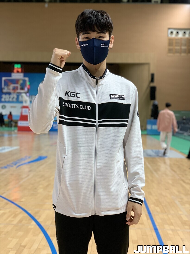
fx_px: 380
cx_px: 95
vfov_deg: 36.8
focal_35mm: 52
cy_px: 127
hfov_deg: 28.0
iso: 100
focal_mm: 6
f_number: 2.4
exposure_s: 1/120
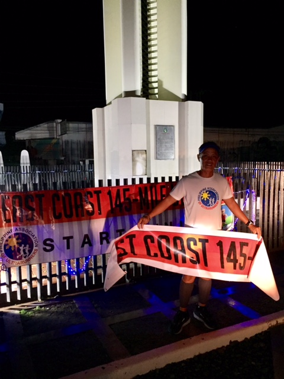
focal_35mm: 29
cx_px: 142
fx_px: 317
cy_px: 190
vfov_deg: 61.7
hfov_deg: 48.2
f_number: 2.2
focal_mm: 4.15
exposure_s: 1/30
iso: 200
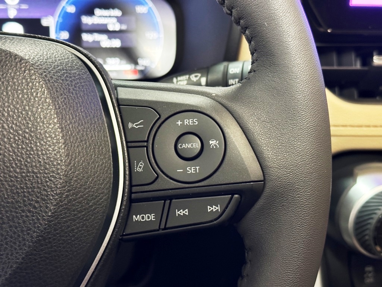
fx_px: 530
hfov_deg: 39.7
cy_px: 144
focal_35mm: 48
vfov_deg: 30.3
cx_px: 191
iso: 640
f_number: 1.78
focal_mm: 6.86
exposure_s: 1/24
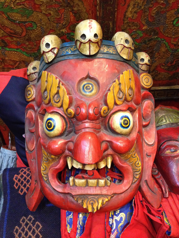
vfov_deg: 52.6
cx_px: 90
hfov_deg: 40.7
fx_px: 241
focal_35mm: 35
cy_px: 119
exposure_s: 1/15
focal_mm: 4.28
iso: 400
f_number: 2.4
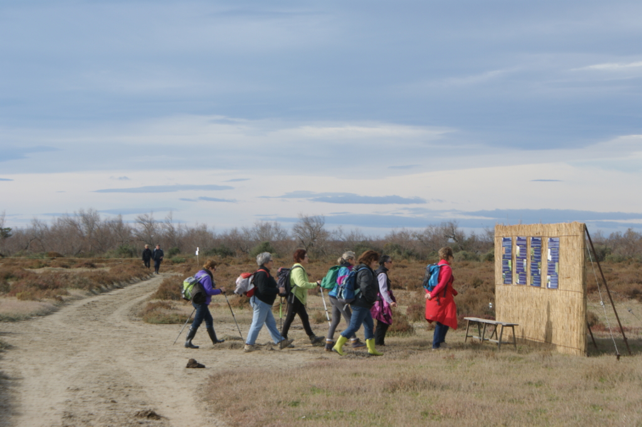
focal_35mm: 105
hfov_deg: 19.5
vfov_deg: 13.0
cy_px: 214
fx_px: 1871
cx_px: 321
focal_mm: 70
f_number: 10
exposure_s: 1/160
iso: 100
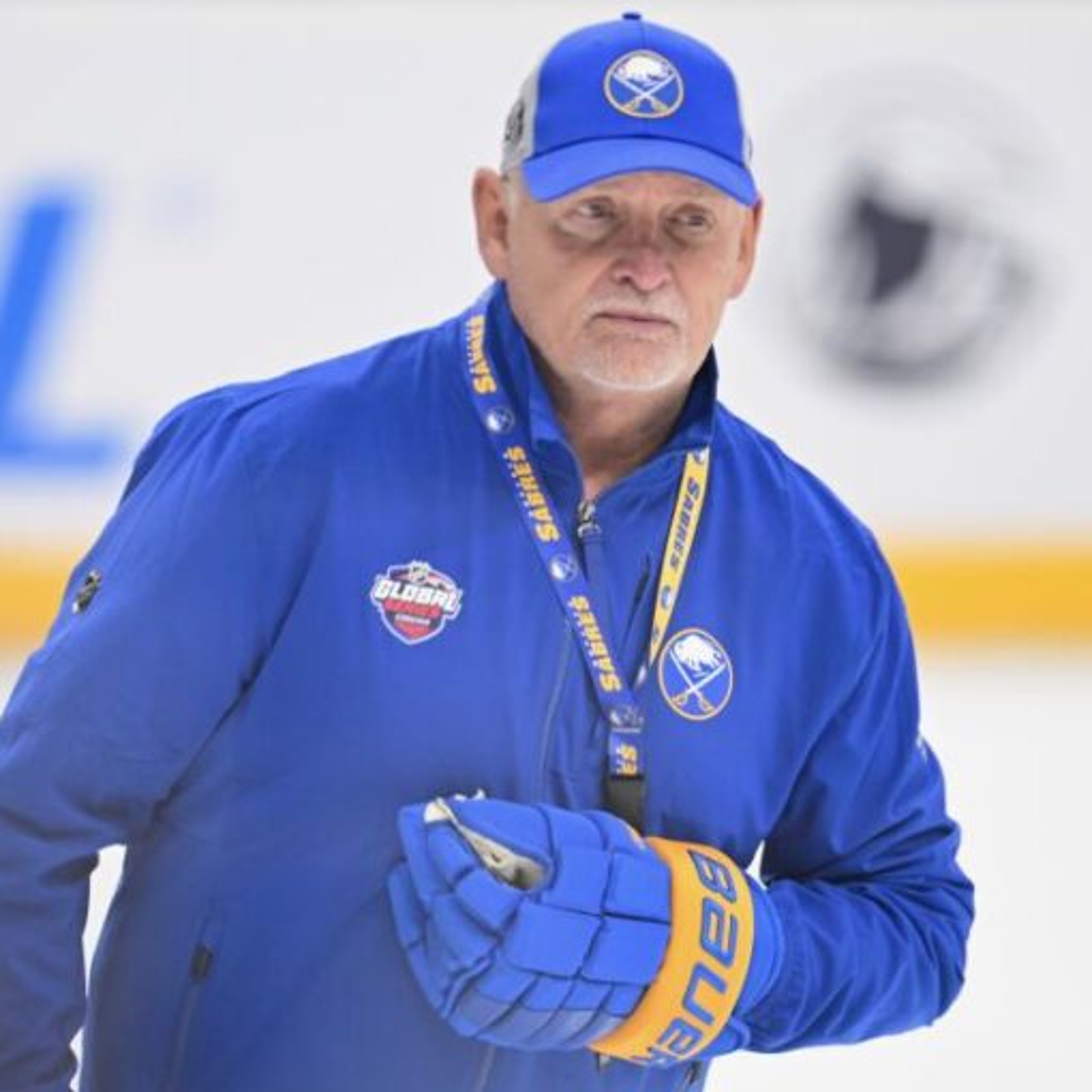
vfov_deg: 4.6
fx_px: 13705
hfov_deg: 4.6
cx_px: 531
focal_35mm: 384
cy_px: 546
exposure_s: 1/1600
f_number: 2.8
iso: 2000
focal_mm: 300
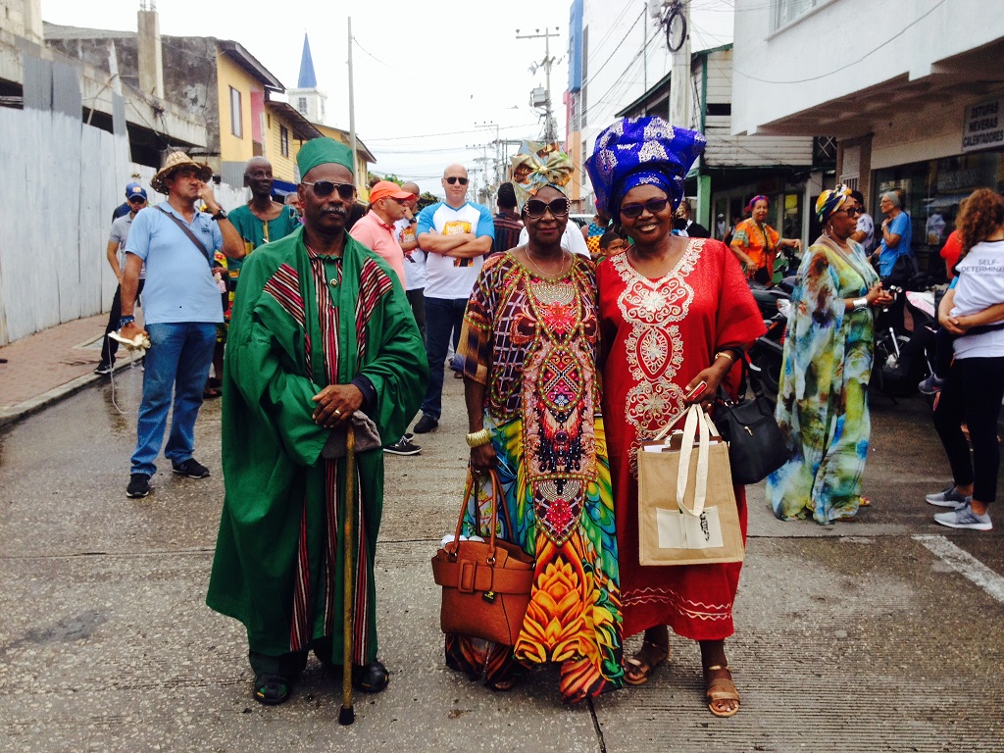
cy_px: 376
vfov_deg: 40.7
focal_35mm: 35
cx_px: 502
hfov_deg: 52.6
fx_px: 1015
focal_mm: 4.28
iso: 50
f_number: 2.4
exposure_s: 1/428
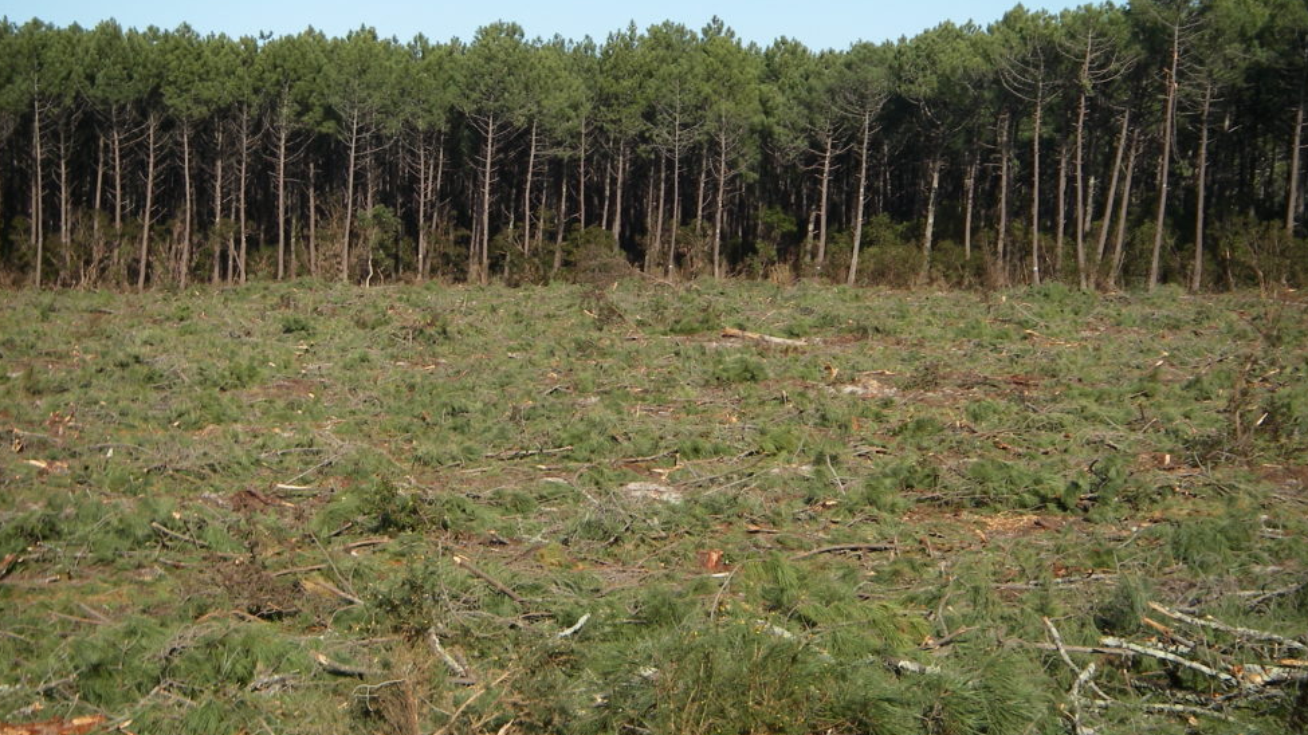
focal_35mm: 95
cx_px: 659
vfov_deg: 12.7
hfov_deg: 22.5
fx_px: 3294
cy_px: 347
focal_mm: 13.8
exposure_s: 1/500
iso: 64
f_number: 3.9
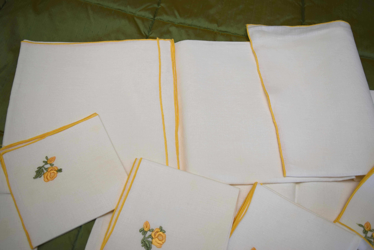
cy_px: 125
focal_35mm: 34
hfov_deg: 55.1
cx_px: 187
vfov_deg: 38.4
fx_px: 358
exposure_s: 1/60
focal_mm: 23
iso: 100
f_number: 3.8
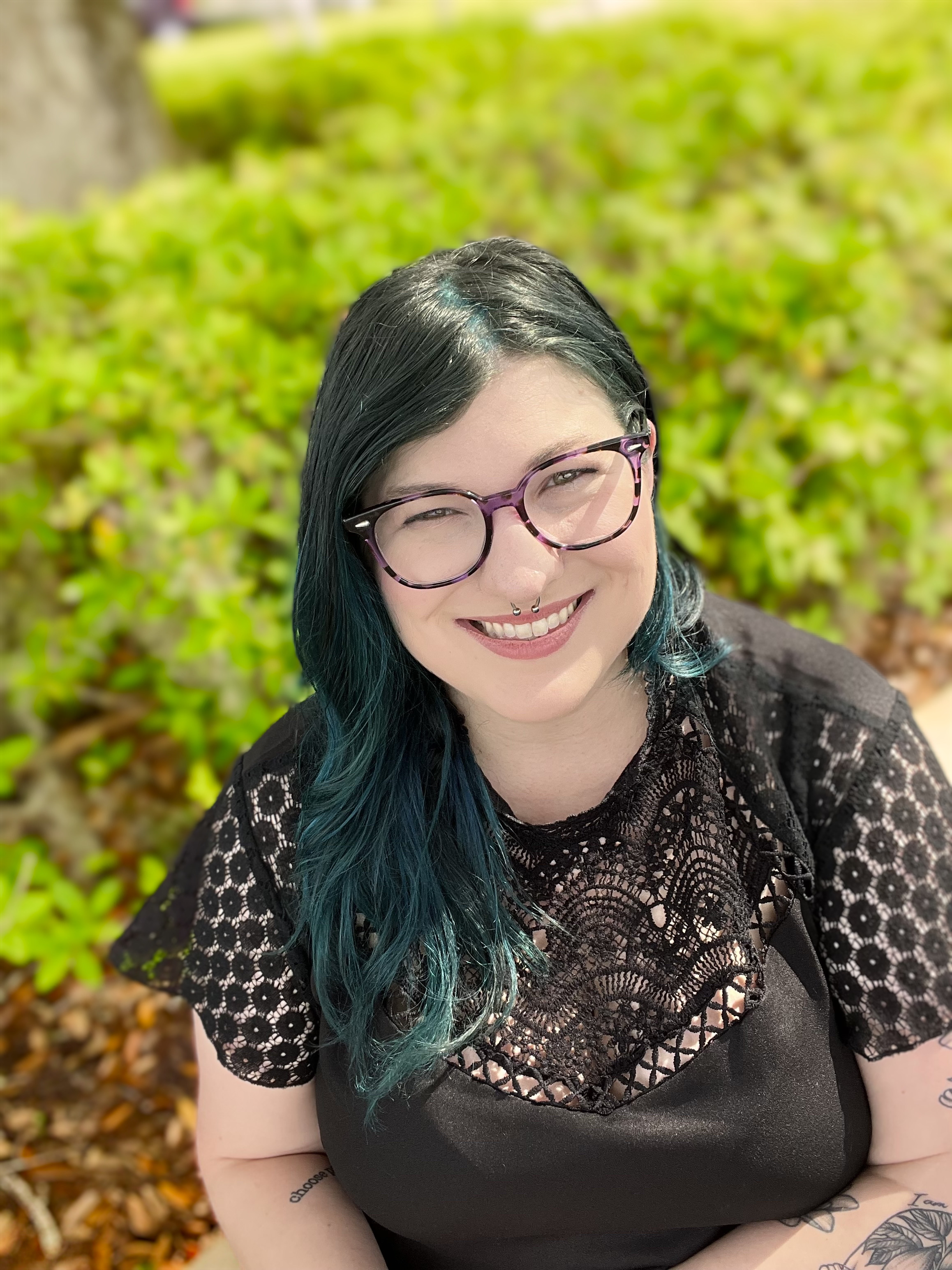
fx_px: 1100
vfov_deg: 60.0
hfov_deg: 46.8
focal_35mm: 30
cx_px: 476
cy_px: 635
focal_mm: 2.71
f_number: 2.2
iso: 32
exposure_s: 1/368
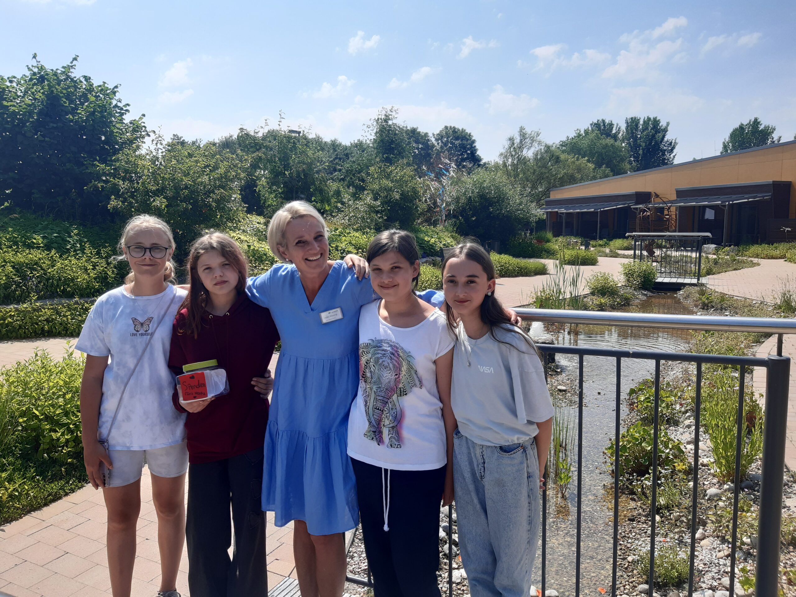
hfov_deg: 67.3
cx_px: 398
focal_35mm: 26
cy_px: 298
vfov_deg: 53.1
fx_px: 598
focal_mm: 3.92
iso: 40
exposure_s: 1/1276
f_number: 1.7
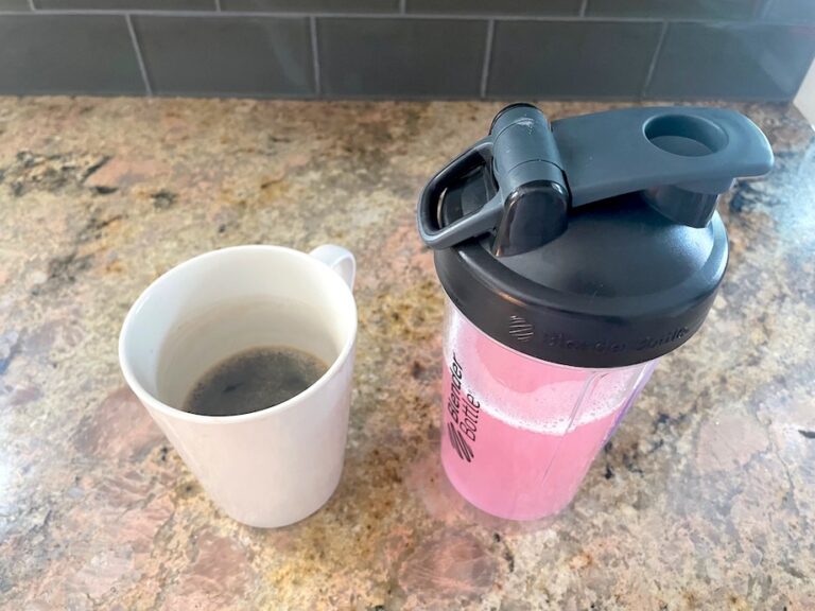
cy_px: 306
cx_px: 408
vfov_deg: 53.1
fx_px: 612
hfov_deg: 67.3
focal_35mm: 26
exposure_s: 1/60
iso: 400
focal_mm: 4.2
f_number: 1.6
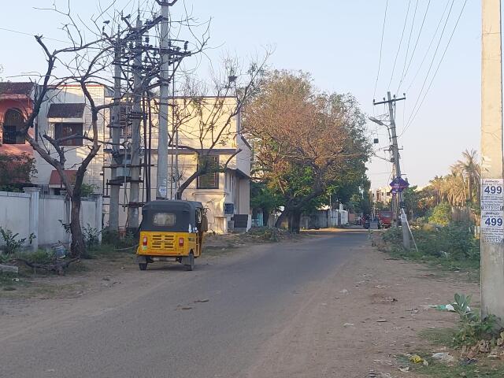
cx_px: 252
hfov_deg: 60.0
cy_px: 189
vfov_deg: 46.8
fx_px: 437
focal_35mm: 30
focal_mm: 4.6
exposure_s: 1/203
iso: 20
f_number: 1.8
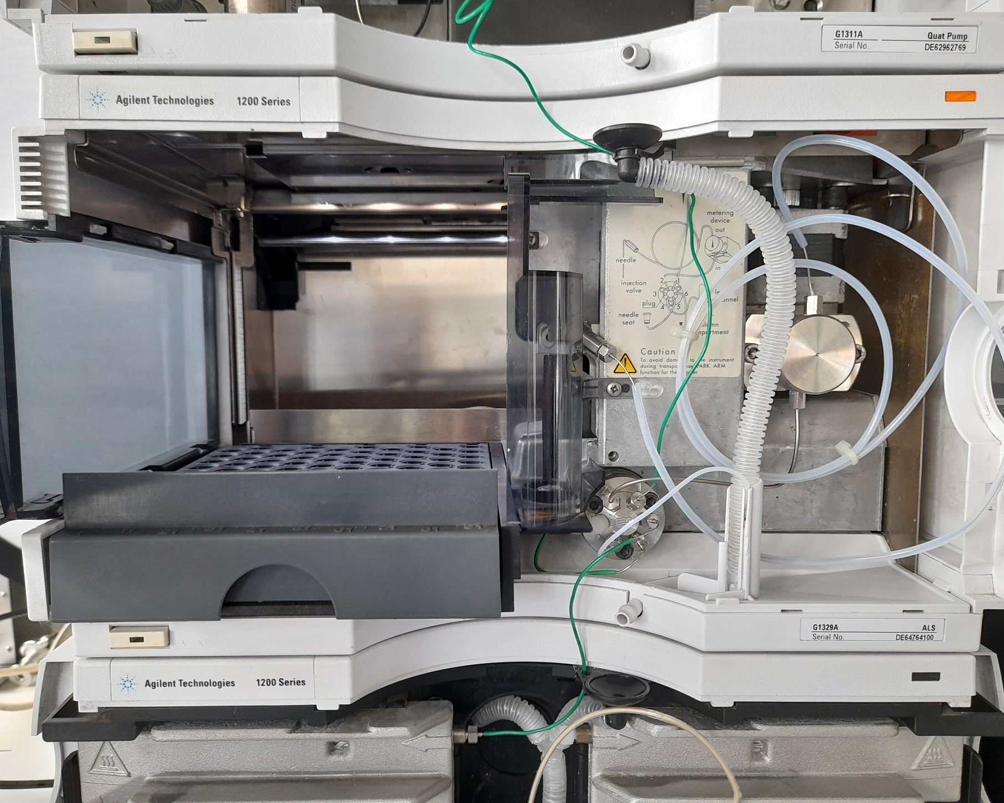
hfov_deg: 64.0
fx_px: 802
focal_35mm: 27
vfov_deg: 53.2
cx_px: 479
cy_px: 402
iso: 125
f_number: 2
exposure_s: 1/60
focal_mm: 4.6
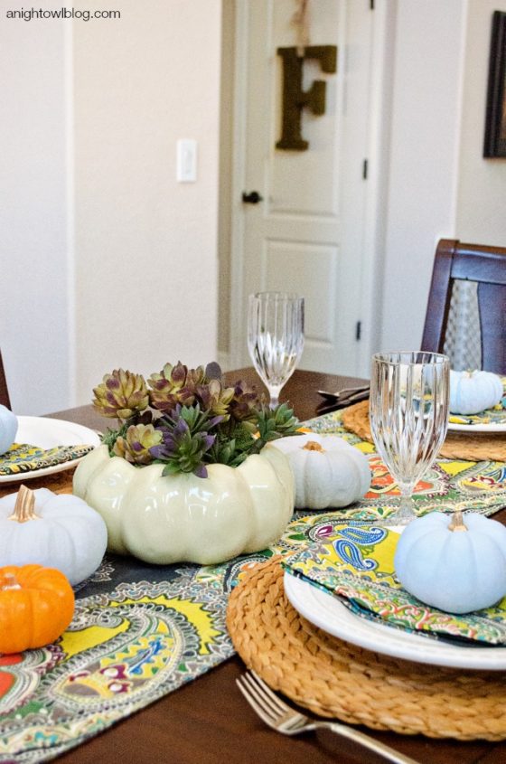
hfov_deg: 25.6
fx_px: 1111
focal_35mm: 52
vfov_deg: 37.9
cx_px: 253
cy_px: 382
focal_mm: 35
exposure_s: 1/160
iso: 6400
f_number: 5
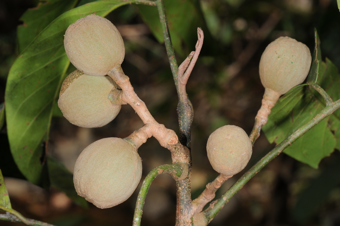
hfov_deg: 22.6
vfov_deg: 15.1
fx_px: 849
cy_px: 113
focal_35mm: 90
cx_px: 170
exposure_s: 1/60
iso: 200
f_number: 18
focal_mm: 60
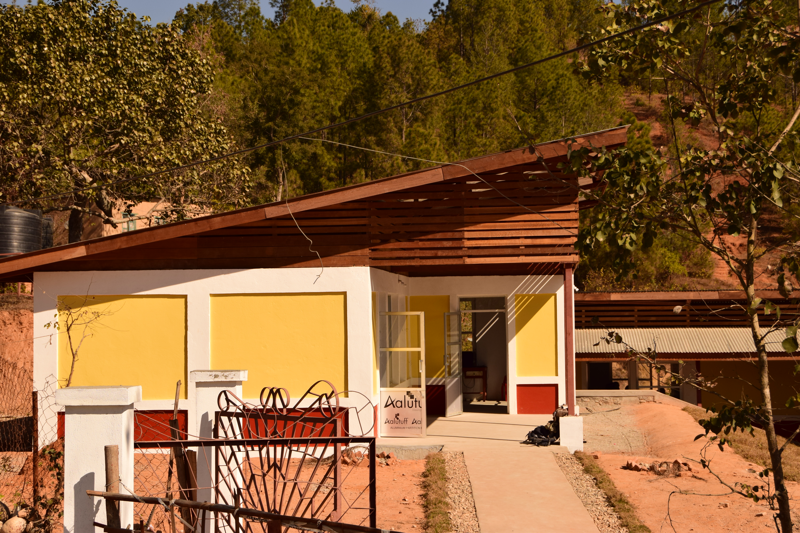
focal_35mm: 66
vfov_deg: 20.6
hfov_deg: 30.5
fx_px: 1467
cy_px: 266
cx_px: 400
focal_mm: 44
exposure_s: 1/1250
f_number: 7.1
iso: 200
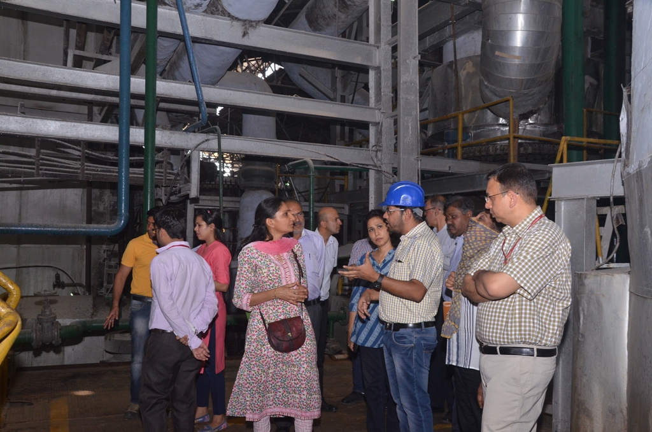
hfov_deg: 57.3
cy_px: 216
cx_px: 326
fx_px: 596
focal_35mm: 33
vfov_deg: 39.8
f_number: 6.3
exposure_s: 1/125
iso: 1000
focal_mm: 22
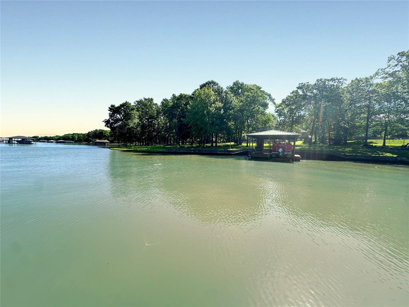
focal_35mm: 14
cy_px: 154
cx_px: 204
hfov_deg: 102.1
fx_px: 165
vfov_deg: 85.7
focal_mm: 2.22
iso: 40
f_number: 2.2
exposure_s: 1/1147
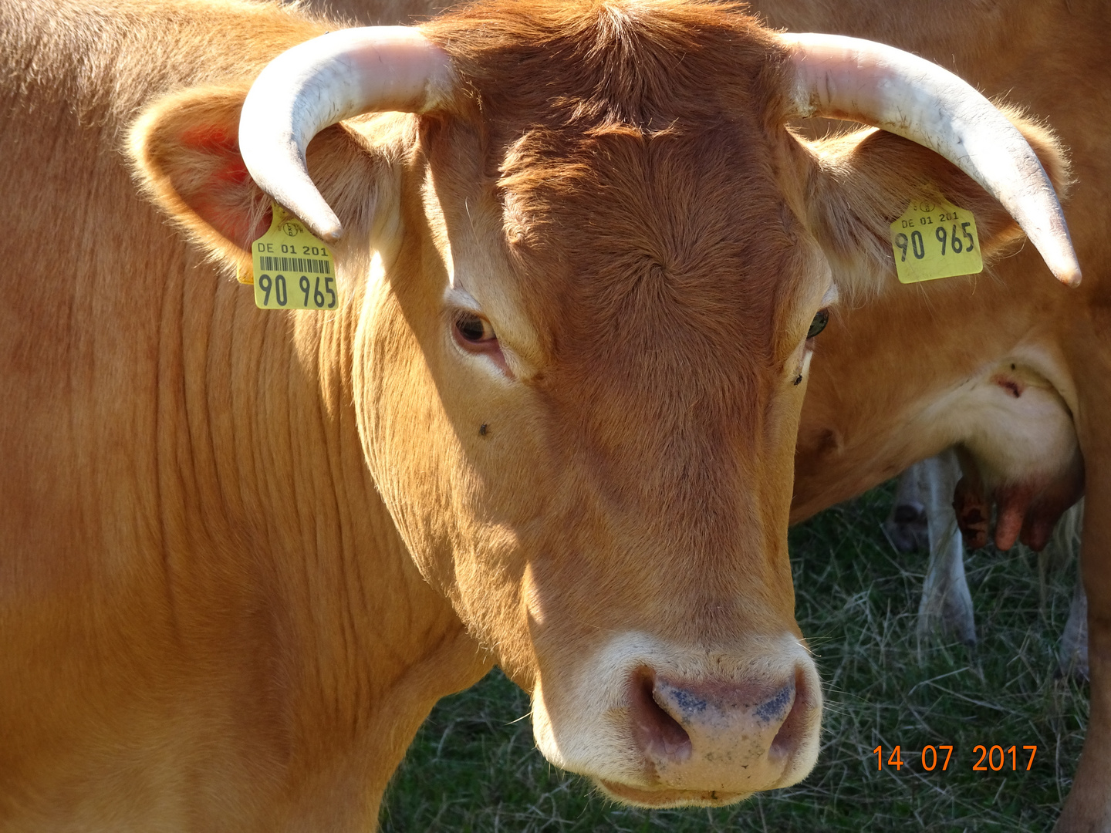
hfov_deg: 16.6
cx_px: 556
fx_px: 3819
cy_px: 416
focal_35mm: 119
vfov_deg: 12.5
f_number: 5.6
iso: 100
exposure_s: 1/125
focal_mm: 20.29
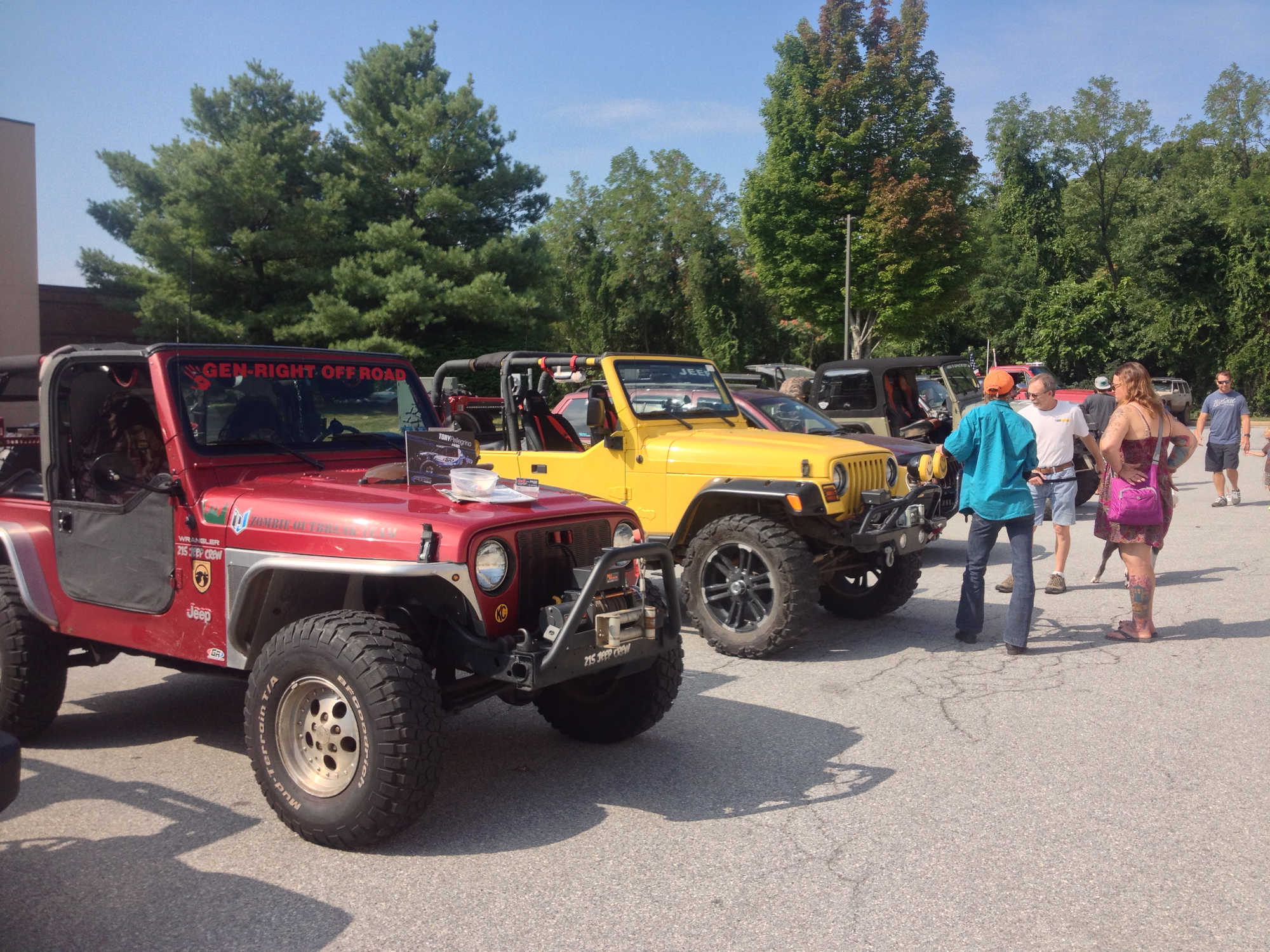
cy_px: 476
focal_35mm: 35
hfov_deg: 52.6
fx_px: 1284
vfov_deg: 40.7
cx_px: 635
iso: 50
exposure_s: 1/1062
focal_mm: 4.28
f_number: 2.4
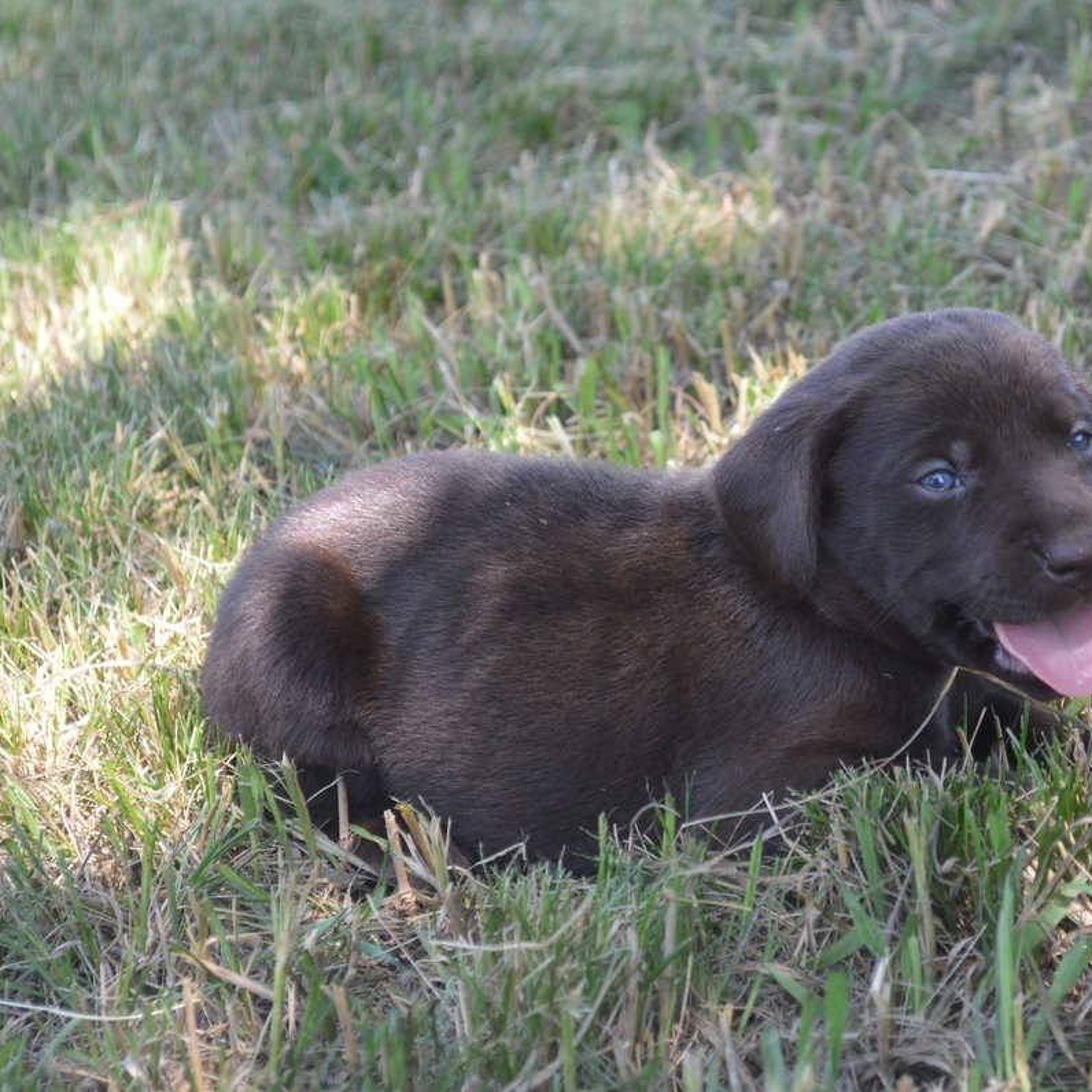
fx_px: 3770
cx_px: 691
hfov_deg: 16.5
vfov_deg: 16.5
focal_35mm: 106
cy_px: 546
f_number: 5.6
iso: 1000
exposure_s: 1/500
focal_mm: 55
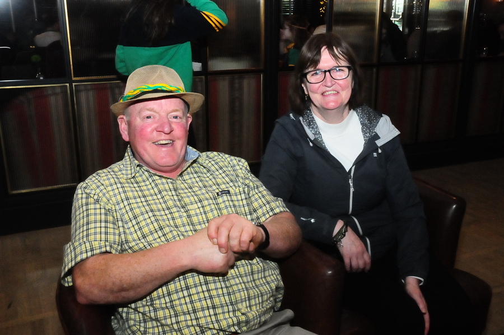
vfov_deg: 32.9
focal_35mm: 40
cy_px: 168
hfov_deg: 48.0
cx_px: 252
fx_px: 566
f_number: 10
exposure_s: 1/60
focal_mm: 27
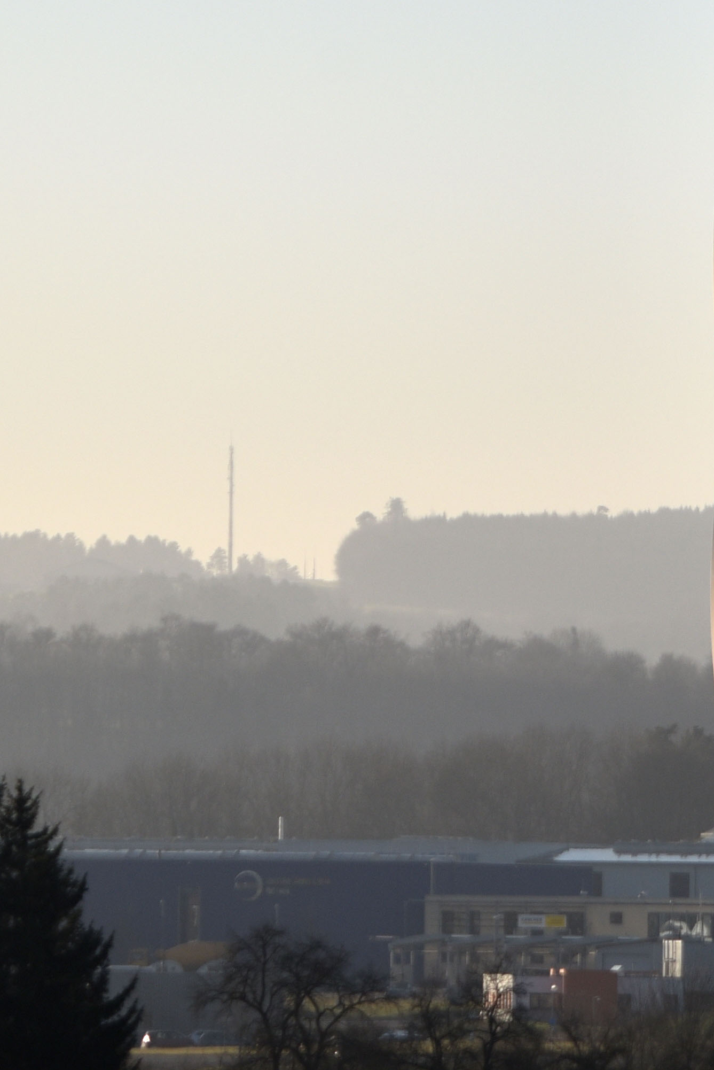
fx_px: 19639
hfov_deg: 2.1
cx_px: 294
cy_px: -167
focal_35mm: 661
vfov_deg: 3.1
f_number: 5.6
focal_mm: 220
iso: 200
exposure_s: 1/2000
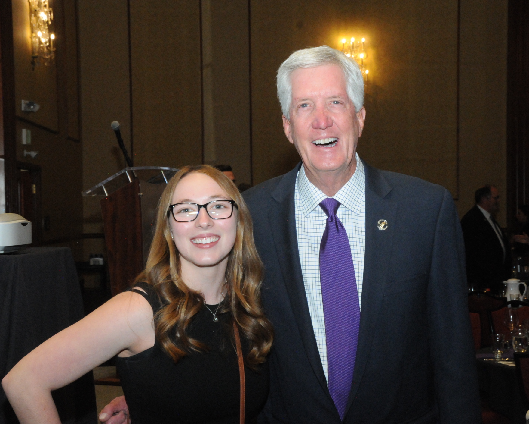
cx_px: 254
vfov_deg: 21.3
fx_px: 1127
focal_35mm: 72
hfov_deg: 26.4
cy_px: 214
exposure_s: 1/60
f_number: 11
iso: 2500
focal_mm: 42
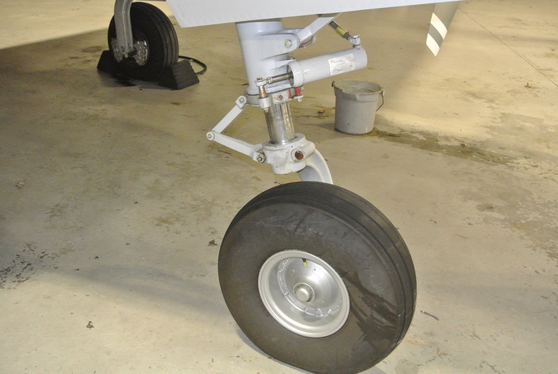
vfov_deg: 34.3
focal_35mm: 39
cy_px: 187
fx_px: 605
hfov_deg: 49.5
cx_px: 279
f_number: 4
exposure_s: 1/60
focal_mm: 14.5
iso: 2800
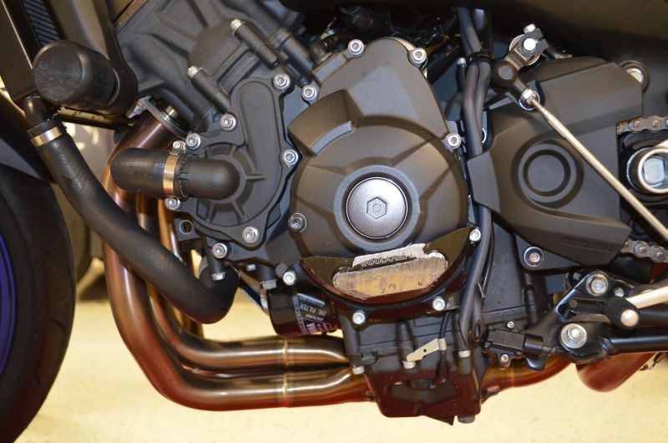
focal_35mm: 45
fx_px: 833
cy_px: 222
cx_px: 334
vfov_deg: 29.7
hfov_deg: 43.7
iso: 2200
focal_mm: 30
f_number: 4.5
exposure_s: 1/60
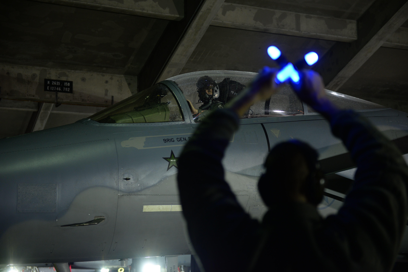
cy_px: 136
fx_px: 703
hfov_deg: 32.4
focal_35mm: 62
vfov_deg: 21.9
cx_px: 204
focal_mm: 62
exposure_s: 1/45
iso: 800
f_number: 2.8
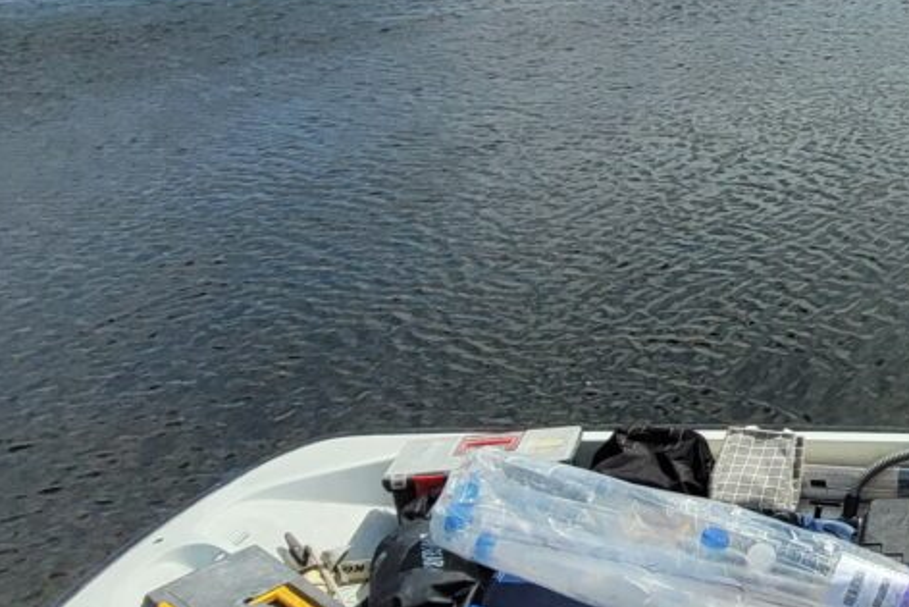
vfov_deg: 30.4
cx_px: 1059
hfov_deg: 35.9
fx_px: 1111
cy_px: 222
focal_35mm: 44
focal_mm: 1.74
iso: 40
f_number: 2.2
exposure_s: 1/2913
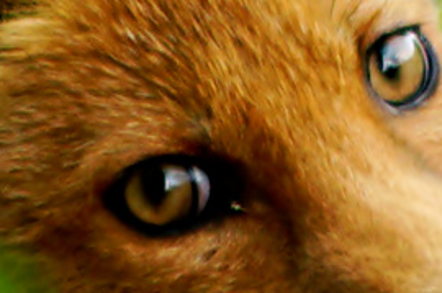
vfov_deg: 0.5
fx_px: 33189
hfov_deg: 0.8
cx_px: 272
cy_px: 123
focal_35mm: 2708
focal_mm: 300
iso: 200
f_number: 5.6
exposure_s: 1/125
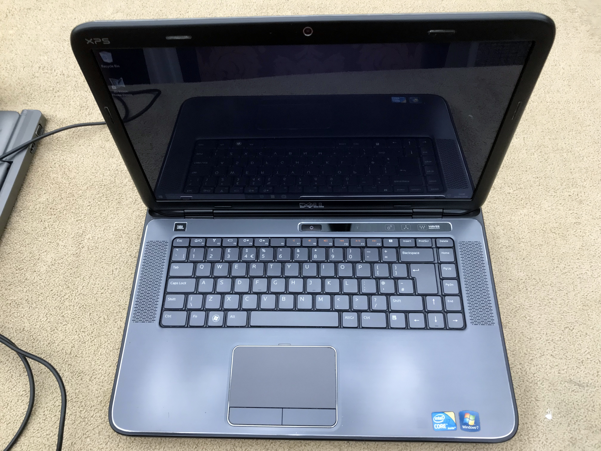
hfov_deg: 63.5
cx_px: 300
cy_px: 226
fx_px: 486
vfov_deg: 49.7
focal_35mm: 28
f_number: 1.8
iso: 40
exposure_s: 1/95
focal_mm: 3.99
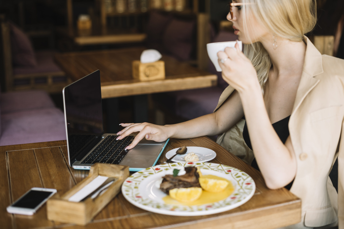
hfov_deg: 39.6
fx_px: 478
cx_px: 172
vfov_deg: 27.0
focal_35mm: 50
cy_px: 114
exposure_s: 1/500
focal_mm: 50
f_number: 2.5
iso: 250
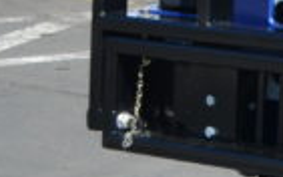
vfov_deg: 4.8
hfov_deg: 6.8
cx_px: 953
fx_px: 2051
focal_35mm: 266
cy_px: -216
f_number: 7.1
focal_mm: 24
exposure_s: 1/200
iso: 100
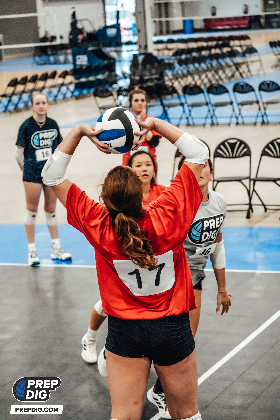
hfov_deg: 13.7
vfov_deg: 20.4
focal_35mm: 100
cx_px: 140
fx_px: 1167
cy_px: 210
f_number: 4.5
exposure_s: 1/2000
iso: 12800
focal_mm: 100
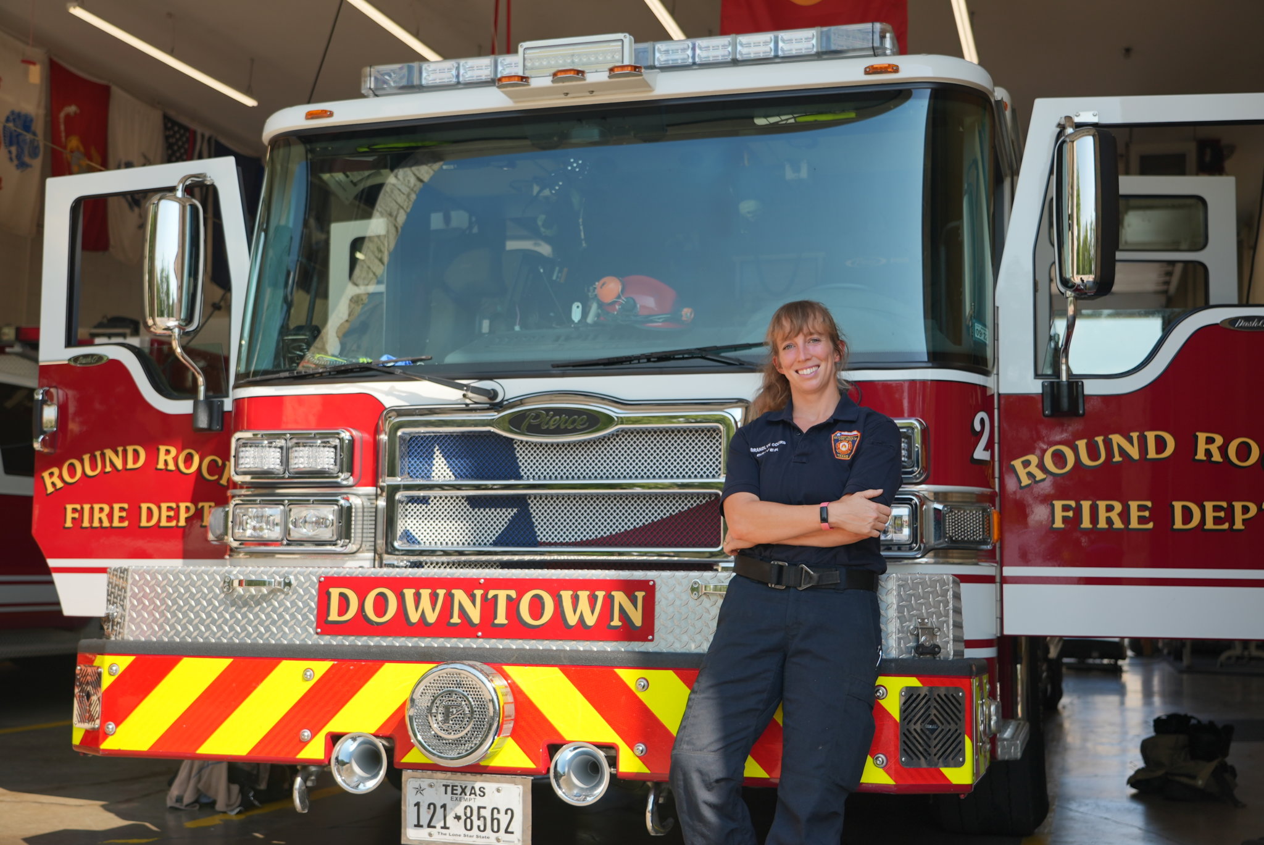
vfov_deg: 31.9
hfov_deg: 46.4
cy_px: 422
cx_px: 632
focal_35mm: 42
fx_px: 1475
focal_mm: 42
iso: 125
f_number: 4
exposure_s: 1/200
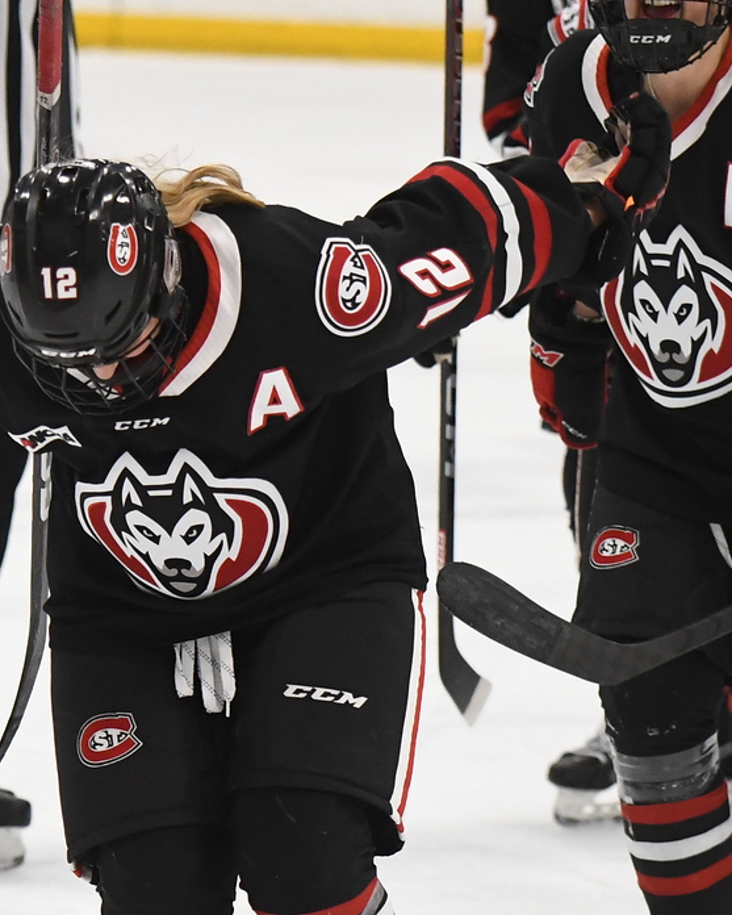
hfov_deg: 3.7
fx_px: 11209
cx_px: 117
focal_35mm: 414
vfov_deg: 4.7
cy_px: 434
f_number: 2.8
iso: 2500
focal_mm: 100
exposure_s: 1/1000
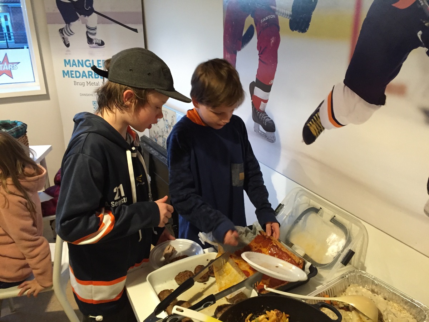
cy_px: 161
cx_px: 214
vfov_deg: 48.2
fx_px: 359
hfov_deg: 61.7
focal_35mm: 29
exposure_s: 1/17
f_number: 2.2
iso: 250
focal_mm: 4.15
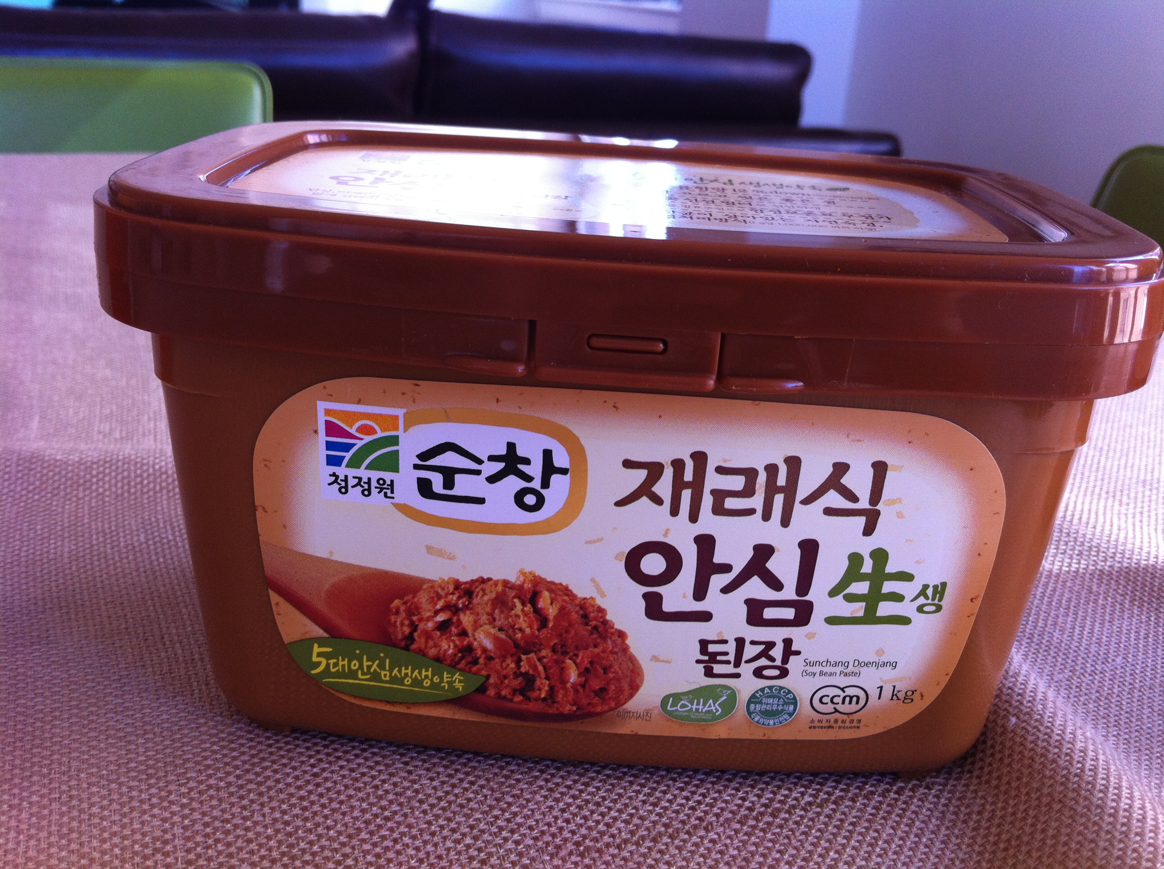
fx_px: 1175
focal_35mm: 35
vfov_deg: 40.6
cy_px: 434
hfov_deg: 52.7
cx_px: 582
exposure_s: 1/40
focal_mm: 3.85
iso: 100
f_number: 2.8
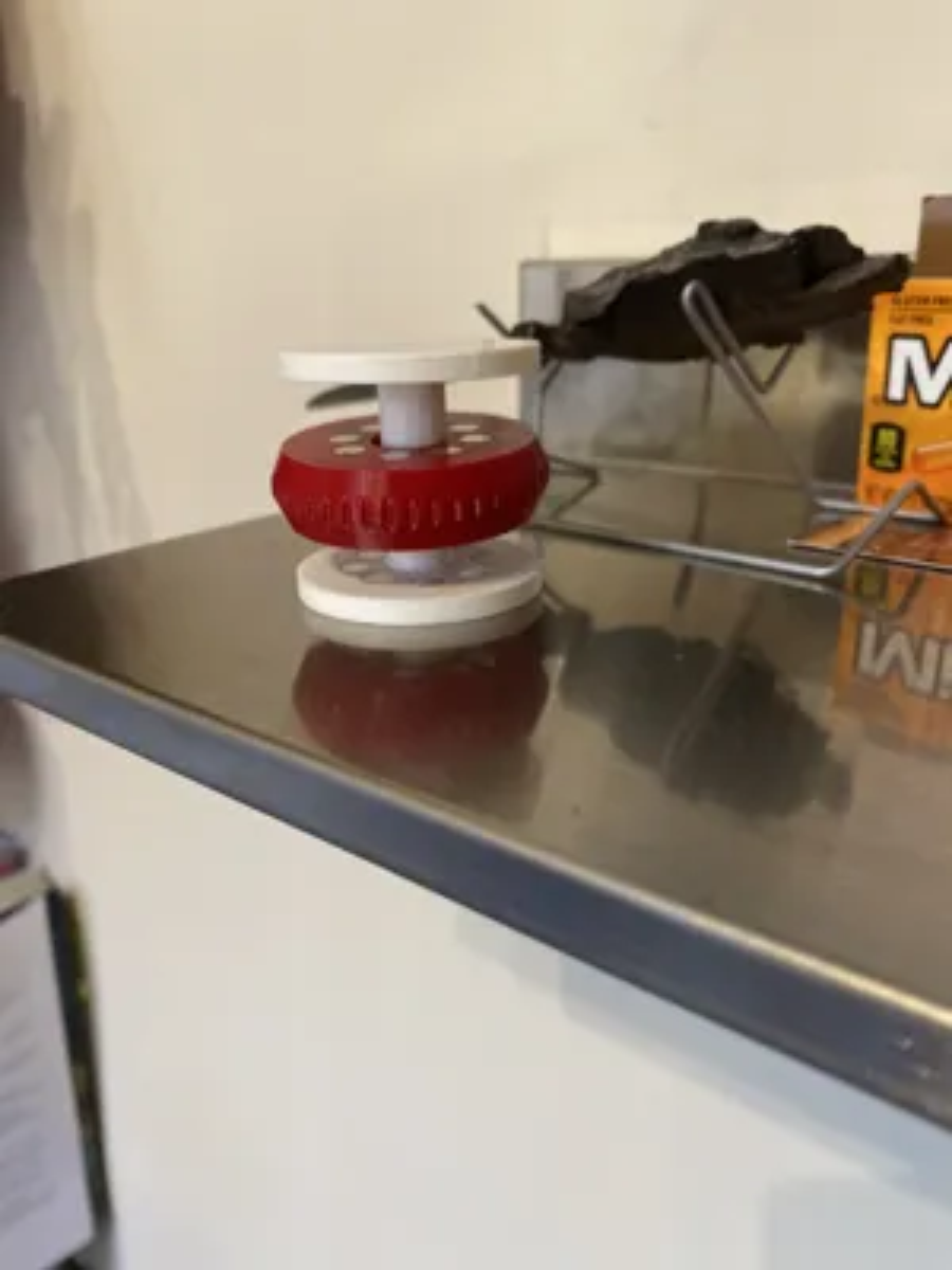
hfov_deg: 53.1
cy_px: 635
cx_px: 476
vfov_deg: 67.3
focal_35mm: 26
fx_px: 953
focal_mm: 4.25
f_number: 1.8
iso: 400
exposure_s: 1/50
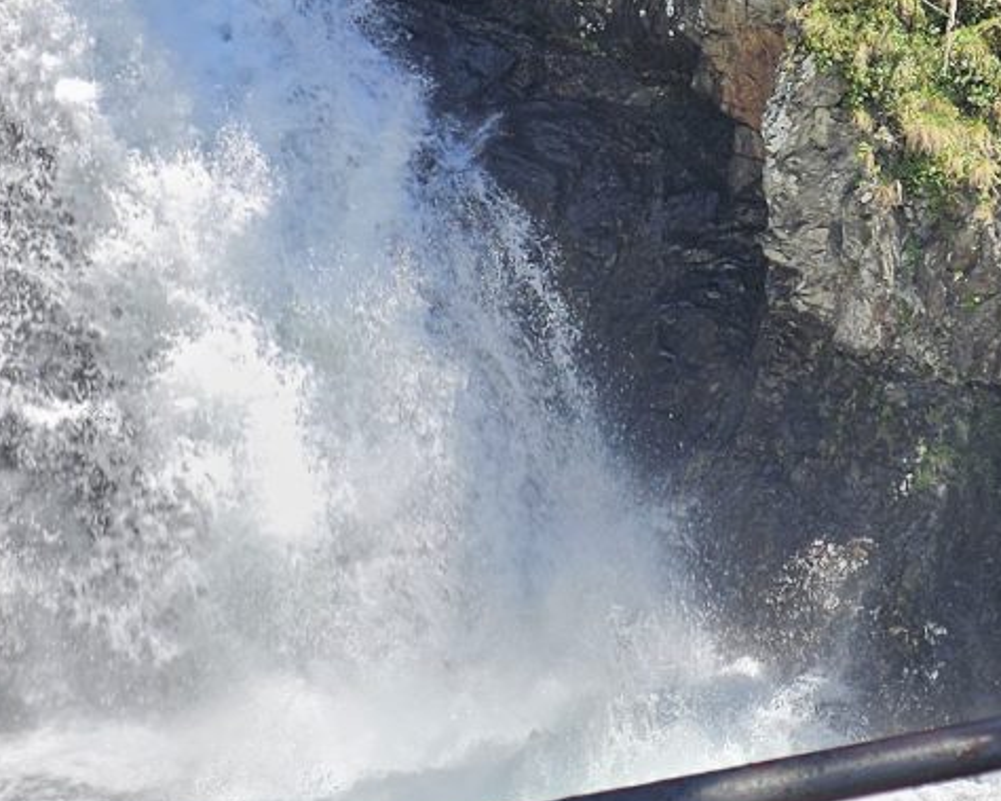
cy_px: -254
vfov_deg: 16.0
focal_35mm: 91
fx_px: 2695
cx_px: 1157
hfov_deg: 19.9
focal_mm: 6.3
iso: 10
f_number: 1.7
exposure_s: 1/300
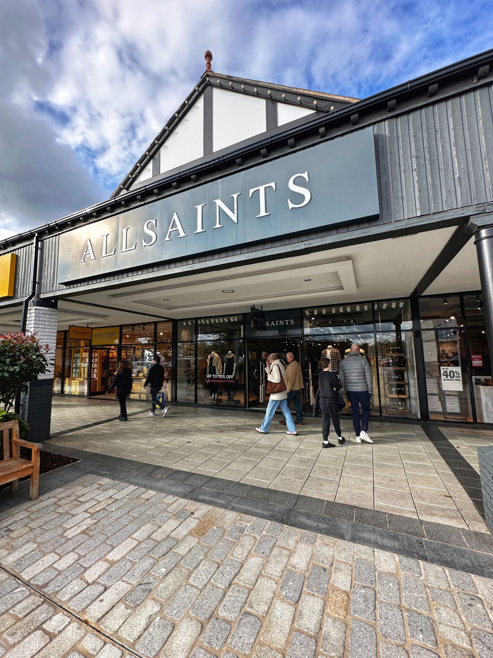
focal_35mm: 14
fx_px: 266
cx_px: 246
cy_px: 329
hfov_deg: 85.7
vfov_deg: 102.1
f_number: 2.2
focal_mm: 2.22
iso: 40
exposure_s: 1/561
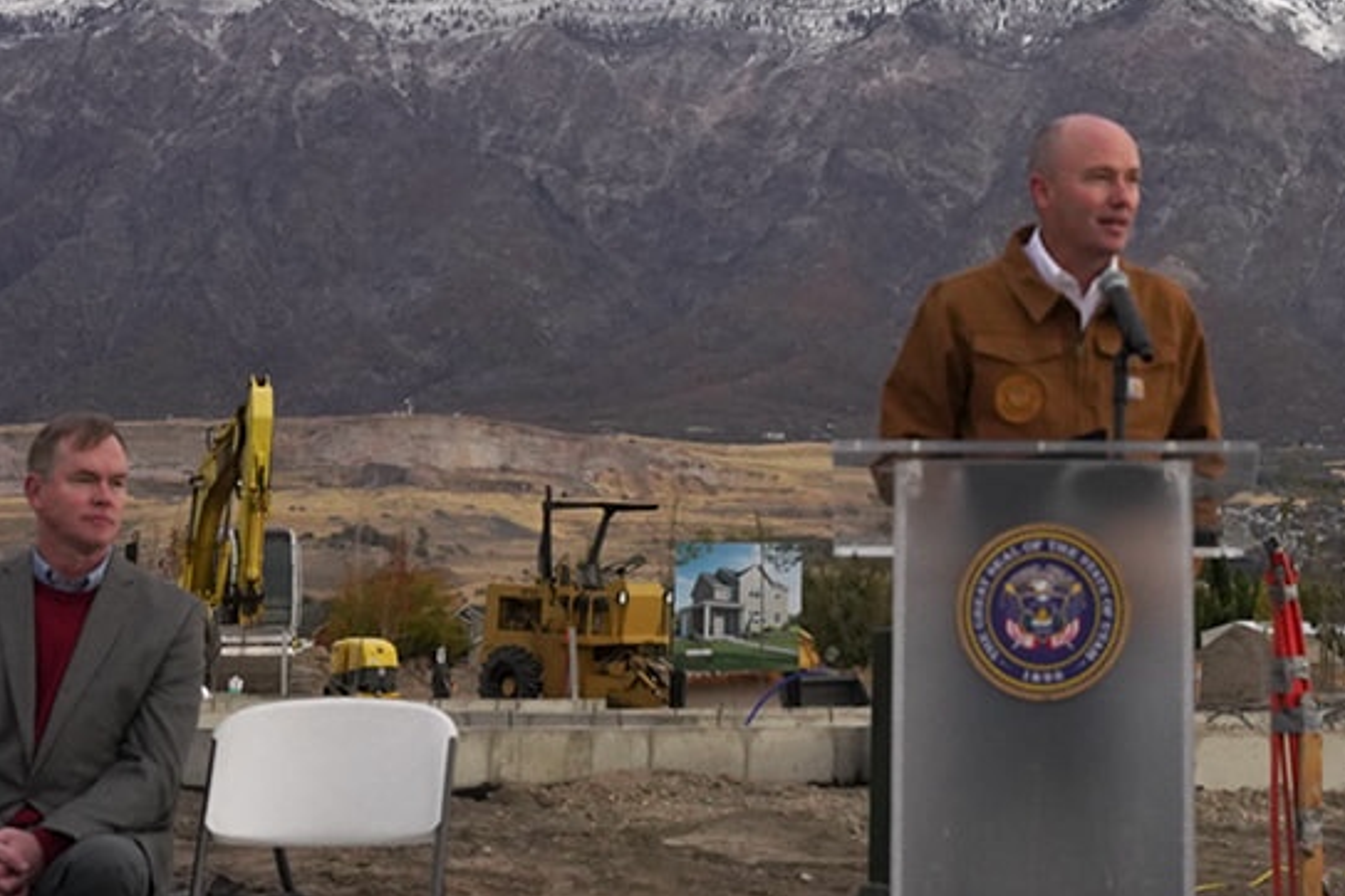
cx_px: 1045
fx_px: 4296
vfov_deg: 11.6
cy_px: -234
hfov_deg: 17.7
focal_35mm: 115
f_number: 10
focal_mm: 39
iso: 1250
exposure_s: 1/400
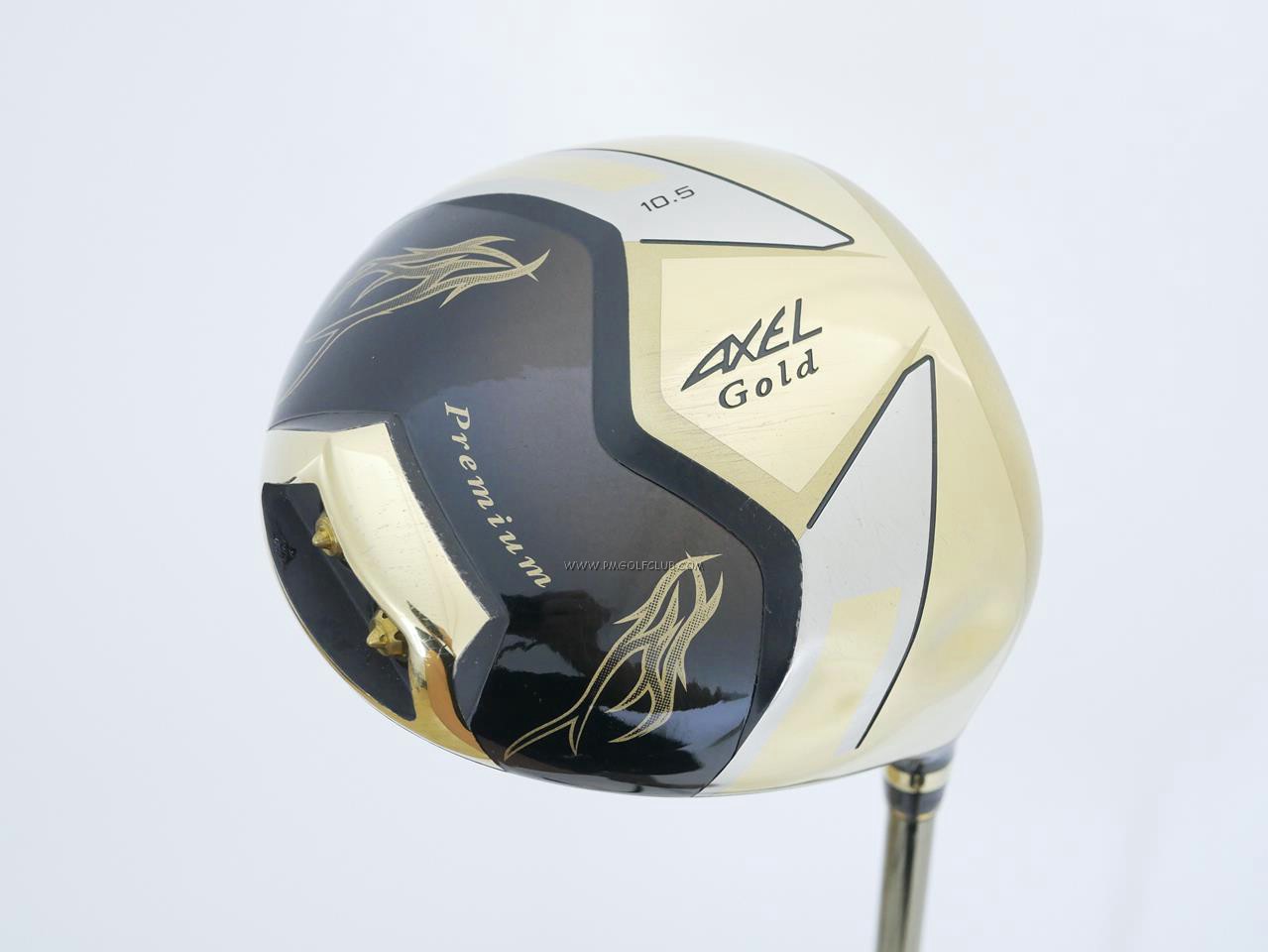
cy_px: 476
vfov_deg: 29.1
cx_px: 634
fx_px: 1832
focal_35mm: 50
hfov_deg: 38.2
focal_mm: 25
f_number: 4.5
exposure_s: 1/50
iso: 1600
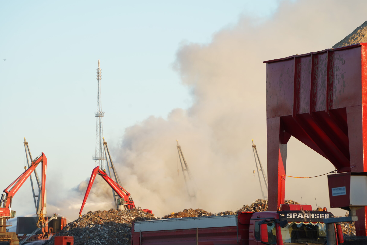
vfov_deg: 6.5
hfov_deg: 9.8
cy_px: 128
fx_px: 2151
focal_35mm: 211
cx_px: 188
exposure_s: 1/50
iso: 100
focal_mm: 200
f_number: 8
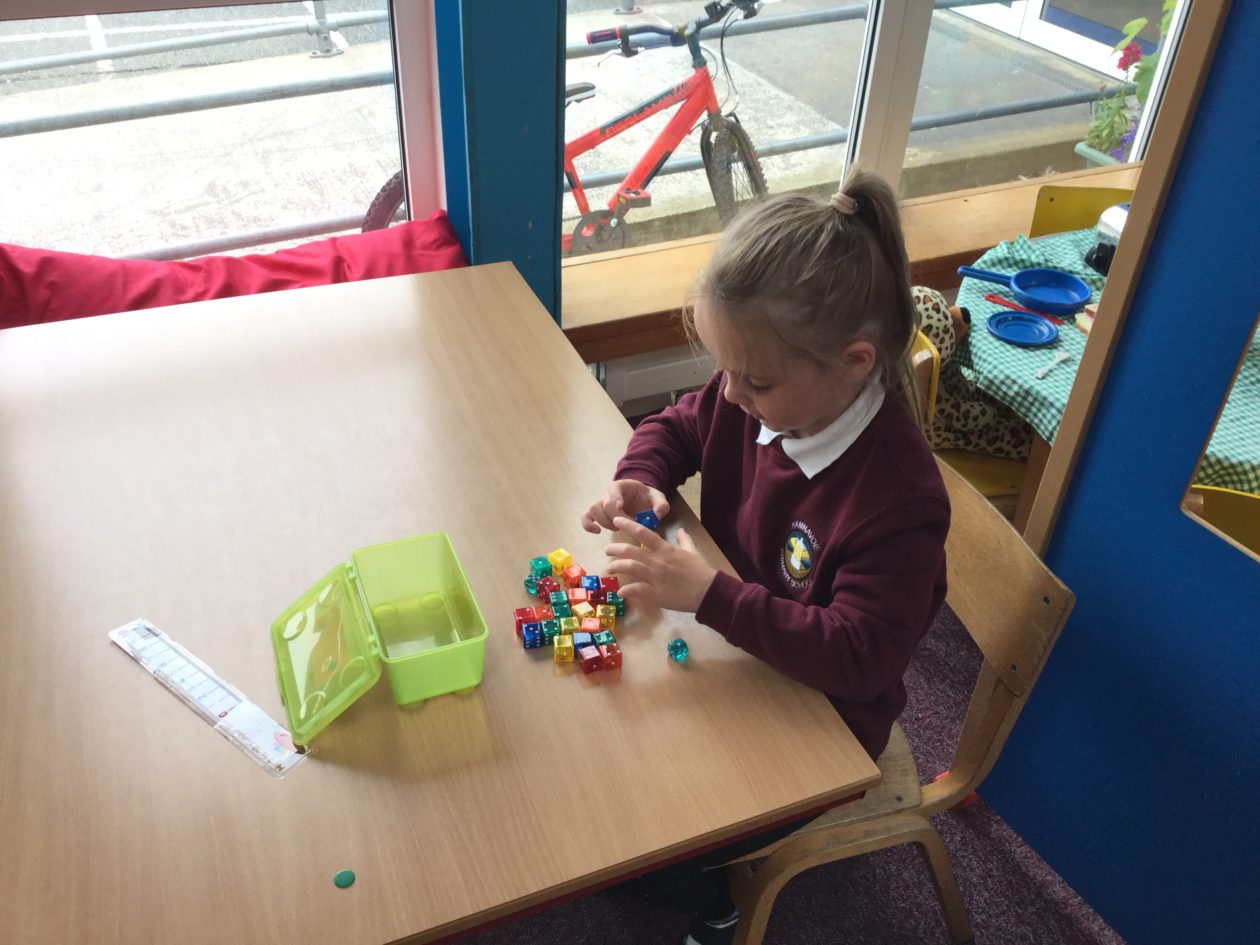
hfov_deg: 58.4
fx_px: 1128
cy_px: 472
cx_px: 630
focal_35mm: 31
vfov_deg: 45.4
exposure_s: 1/100
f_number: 2.4
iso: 40
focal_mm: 3.3
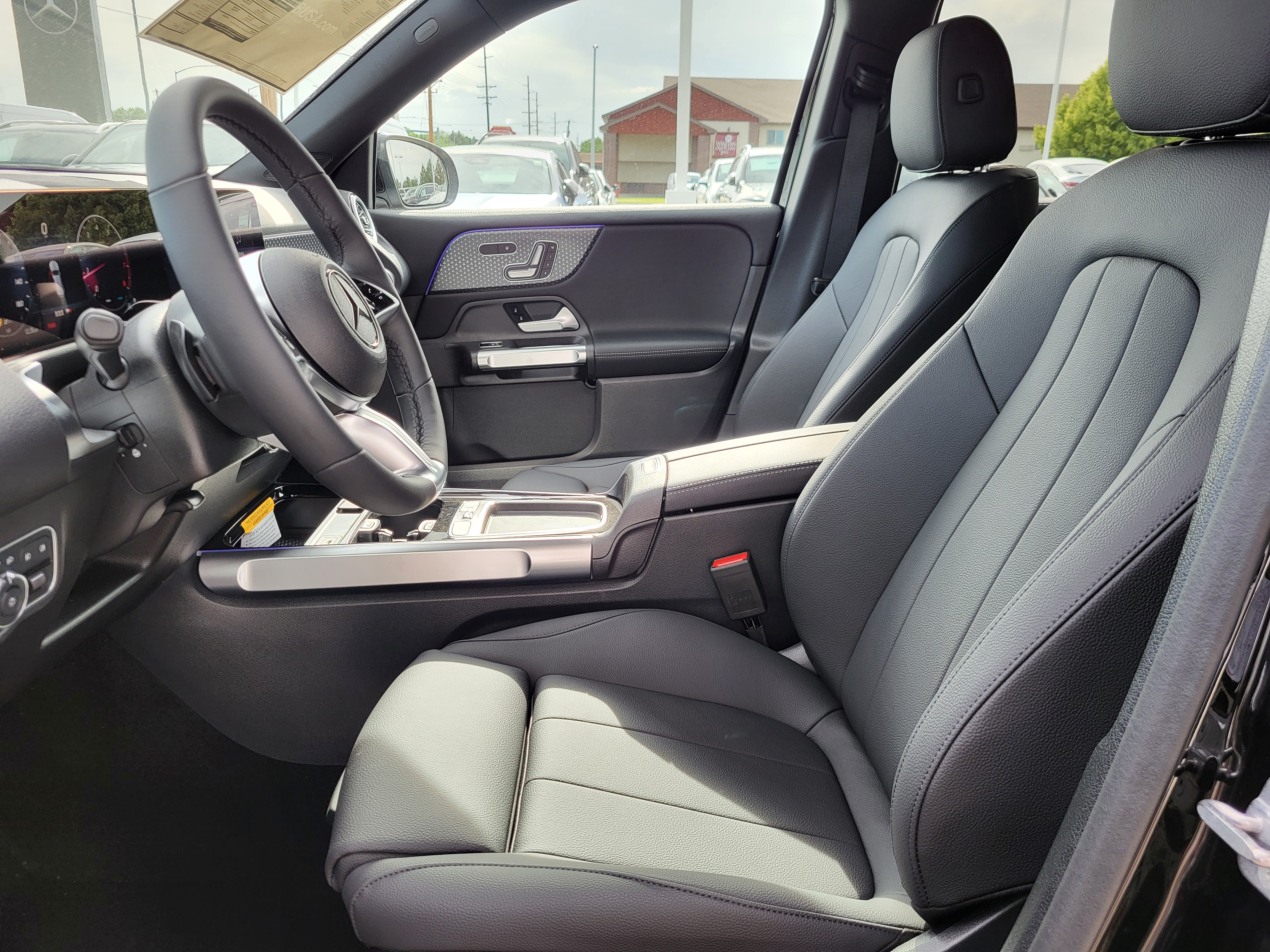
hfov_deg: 67.3
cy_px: 476
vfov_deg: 53.1
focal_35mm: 26
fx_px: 954
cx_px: 635
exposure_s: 1/132
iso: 40
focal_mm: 5.4
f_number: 1.8
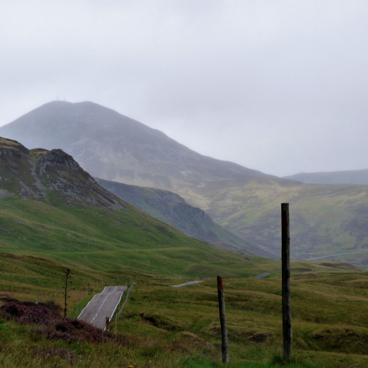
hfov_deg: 9.1
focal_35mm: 192
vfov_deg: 9.1
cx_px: 170
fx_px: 2309
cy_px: 184
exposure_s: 1/320
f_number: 5.4
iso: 160
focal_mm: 26.38
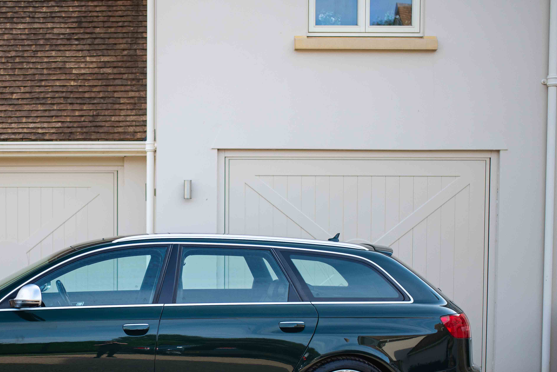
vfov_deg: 19.8
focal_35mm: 68
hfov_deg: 29.2
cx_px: 135
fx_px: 1052
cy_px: 296
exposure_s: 1/800
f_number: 1.4
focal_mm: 35
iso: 64
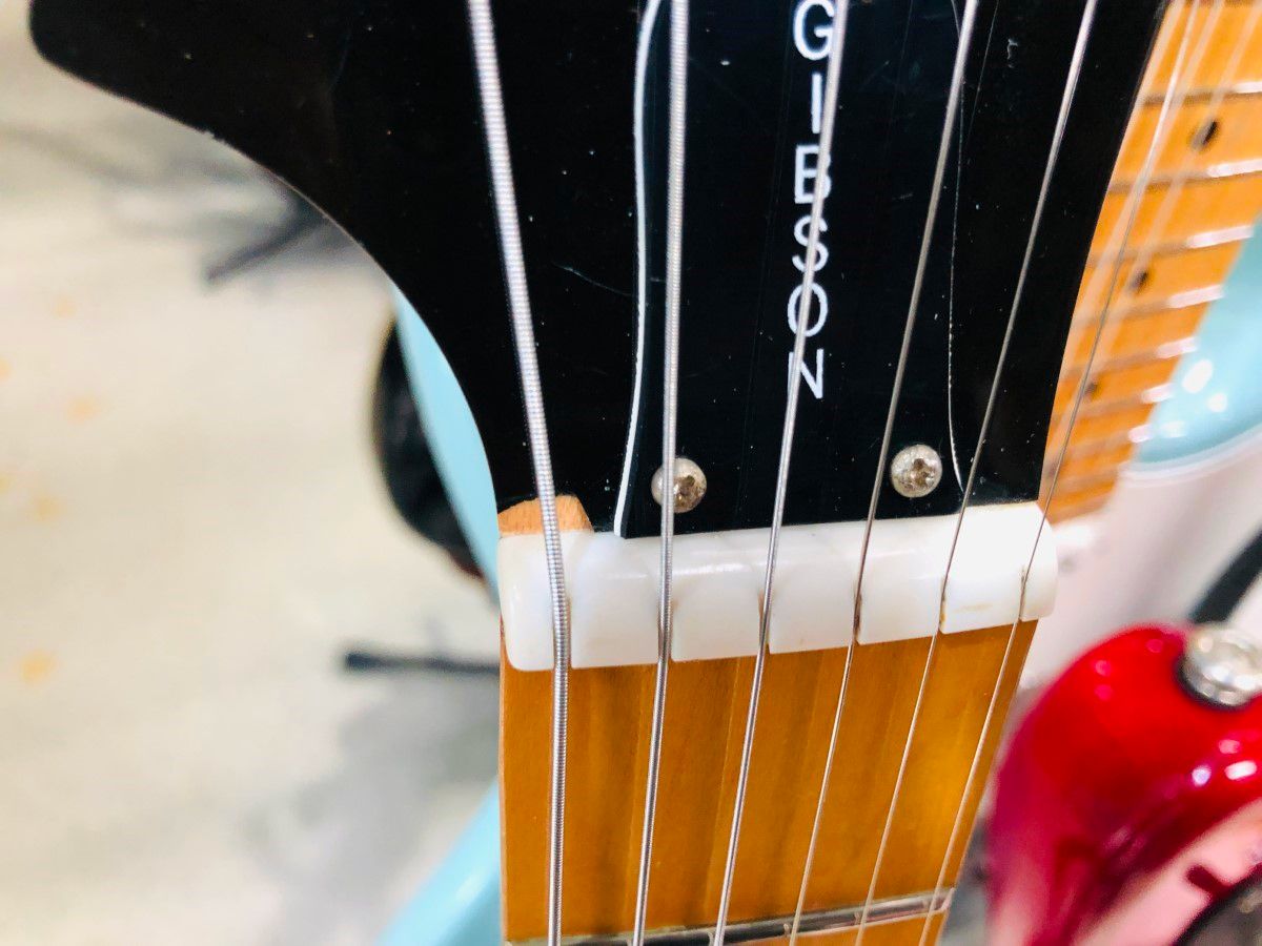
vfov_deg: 49.7
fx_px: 1021
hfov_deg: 63.4
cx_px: 631
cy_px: 473
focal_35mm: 28
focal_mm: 3.99
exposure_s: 1/13
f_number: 1.8
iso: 100
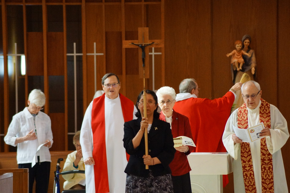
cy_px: 96
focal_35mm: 300
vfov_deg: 4.6
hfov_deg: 6.9
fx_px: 2415
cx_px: 145
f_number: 5.6
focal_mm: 200
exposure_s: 1/160
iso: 1600
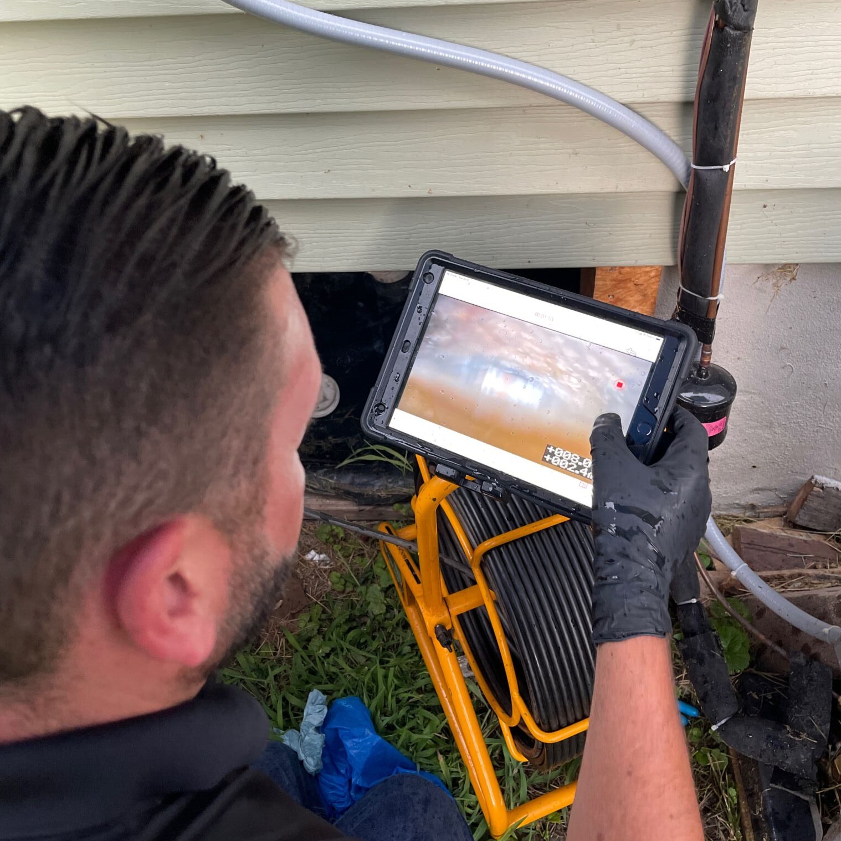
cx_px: 420
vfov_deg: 52.3
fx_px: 852
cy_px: 356
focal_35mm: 31
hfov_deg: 52.5
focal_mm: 5.1
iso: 200
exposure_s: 1/60
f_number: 1.6
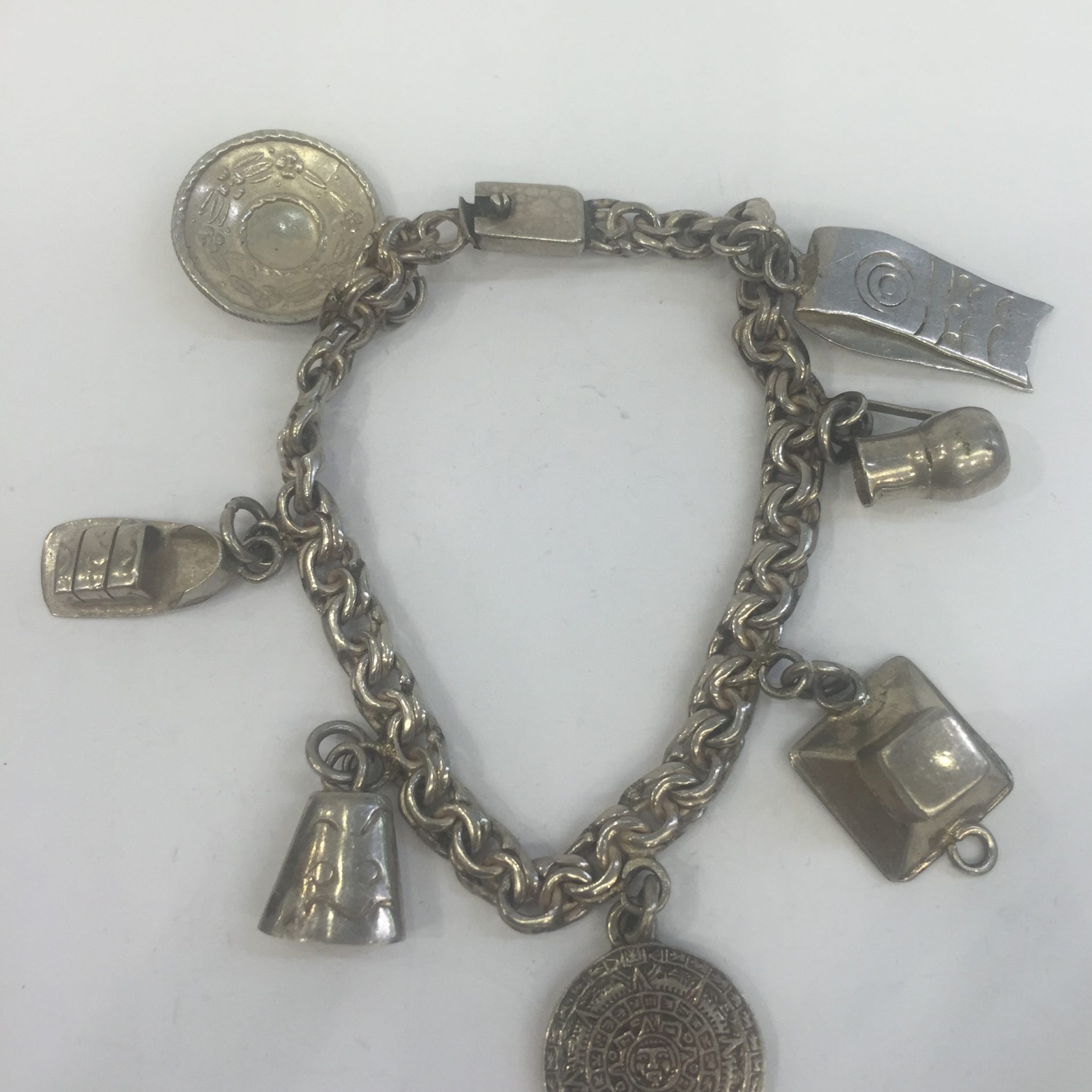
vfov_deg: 47.1
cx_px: 558
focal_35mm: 35
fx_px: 1249
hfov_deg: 47.2
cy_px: 473
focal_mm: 4.15
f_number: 2.2
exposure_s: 1/120
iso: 40
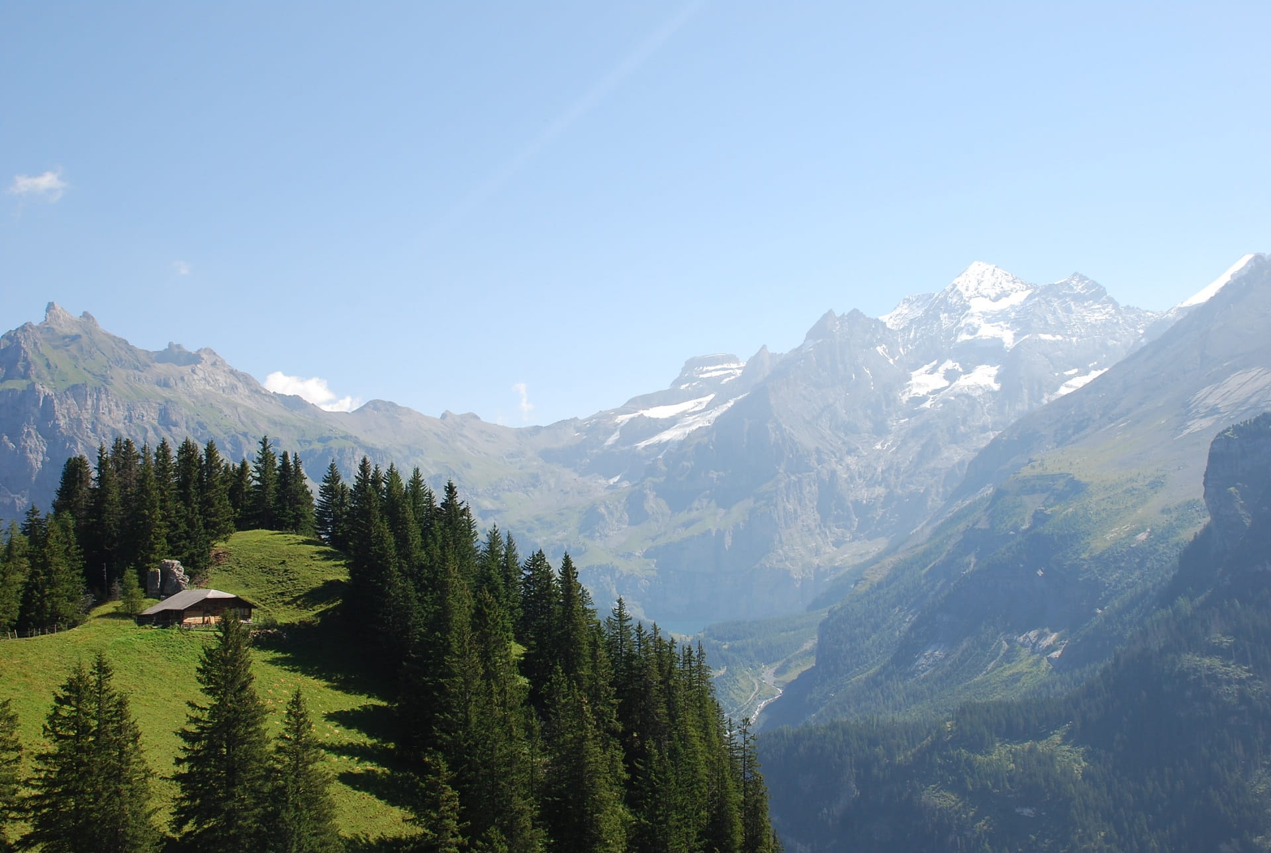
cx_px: 636
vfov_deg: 32.0
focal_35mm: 42
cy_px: 426
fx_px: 1486
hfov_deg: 46.3
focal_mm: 28
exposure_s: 1/200
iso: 200
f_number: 10
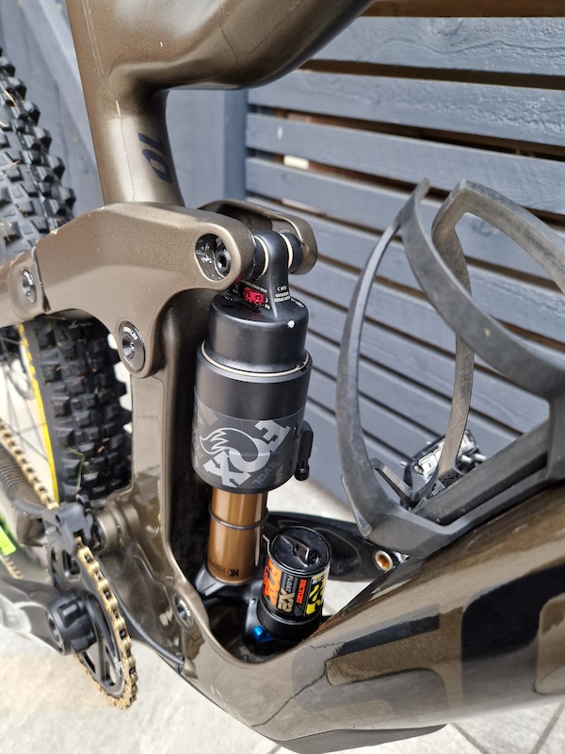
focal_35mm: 23
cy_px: 377
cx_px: 282
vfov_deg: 73.9
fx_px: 501
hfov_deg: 58.9
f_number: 1.8
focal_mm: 5.4
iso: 400
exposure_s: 1/100
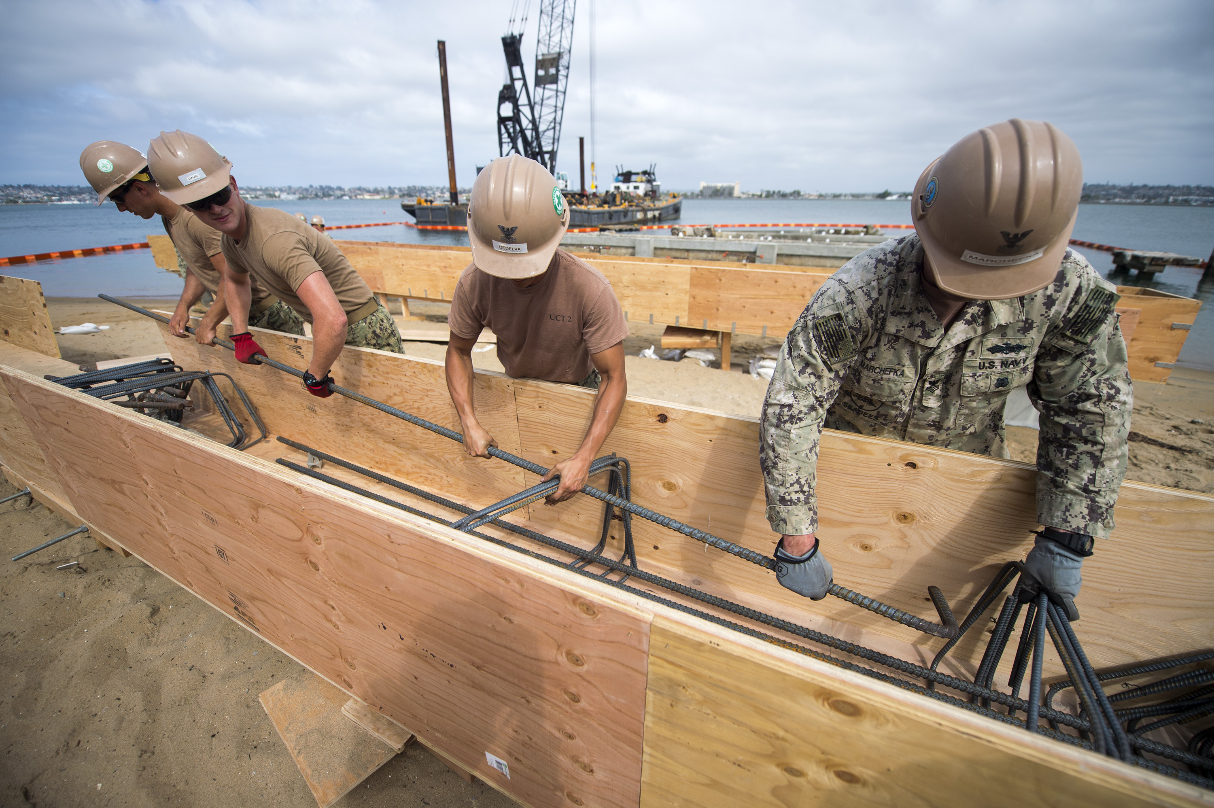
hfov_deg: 104.3
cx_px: 607
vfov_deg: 81.1
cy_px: 404
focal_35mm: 14
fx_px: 472
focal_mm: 14
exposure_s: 1/5000
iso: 100
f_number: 22
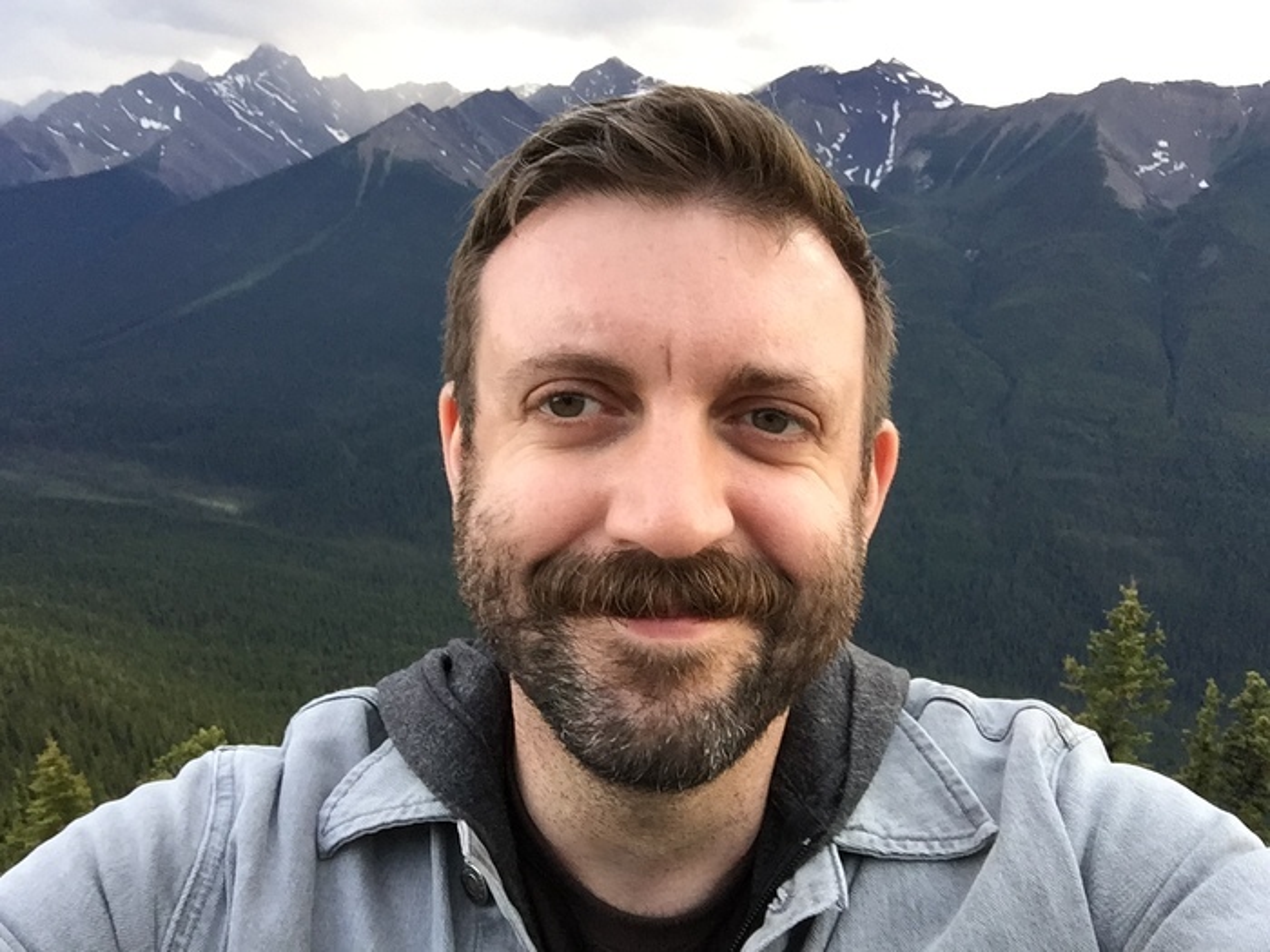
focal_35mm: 31
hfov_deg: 58.4
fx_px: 1137
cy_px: 476
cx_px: 635
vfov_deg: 45.4
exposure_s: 1/120
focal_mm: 2.65
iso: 50
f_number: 2.2
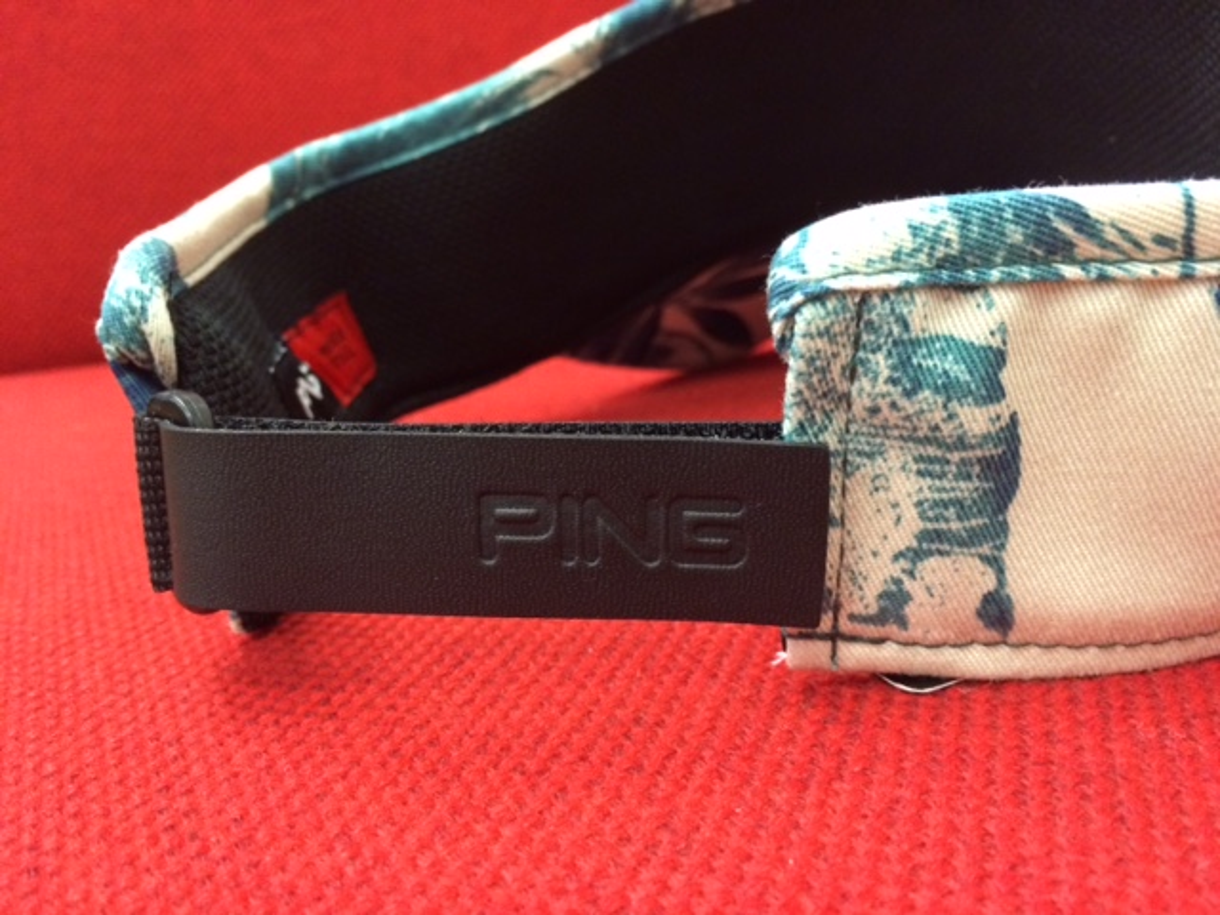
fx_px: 1022
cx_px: 610
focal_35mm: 29
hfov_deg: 61.7
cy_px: 458
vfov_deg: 48.2
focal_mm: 4.15
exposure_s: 1/30
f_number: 2.2
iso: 320
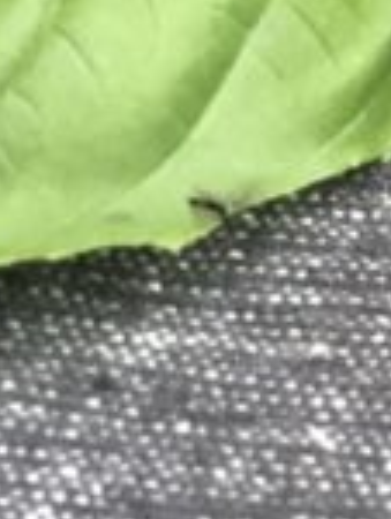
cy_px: -1166
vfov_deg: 4.8
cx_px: 841
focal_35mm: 388
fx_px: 5827
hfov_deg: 3.8
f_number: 2.8
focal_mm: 6.6
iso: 80
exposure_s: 1/30
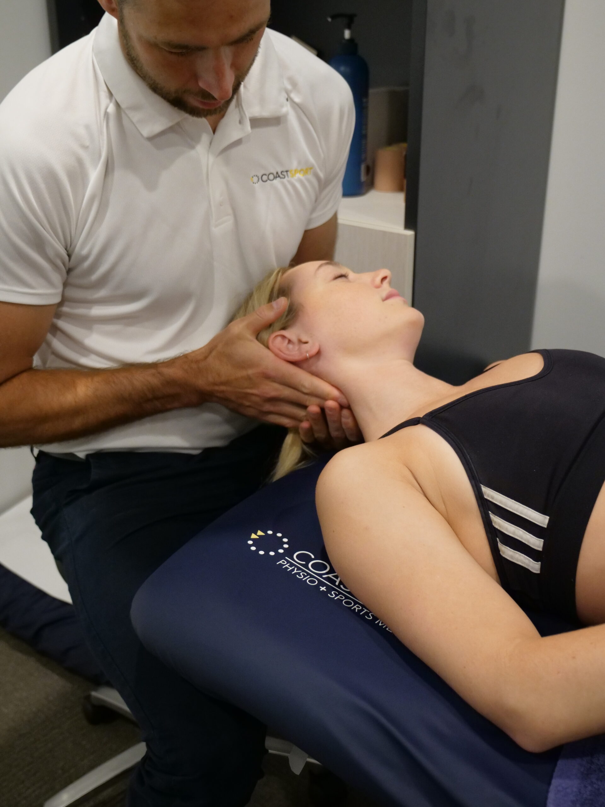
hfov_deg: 34.3
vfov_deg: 44.8
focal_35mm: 42
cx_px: 302
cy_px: 404
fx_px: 979
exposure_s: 1/60
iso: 2000
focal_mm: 21
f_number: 2.8
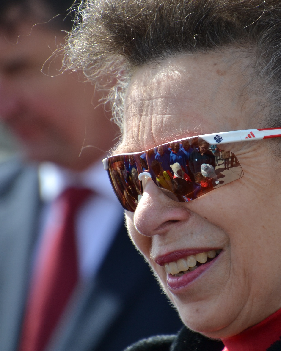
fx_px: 6600
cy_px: 175
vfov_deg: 3.0
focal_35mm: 635
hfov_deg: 2.4
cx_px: 178
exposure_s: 1/500
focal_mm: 300
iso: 250
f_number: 6.3
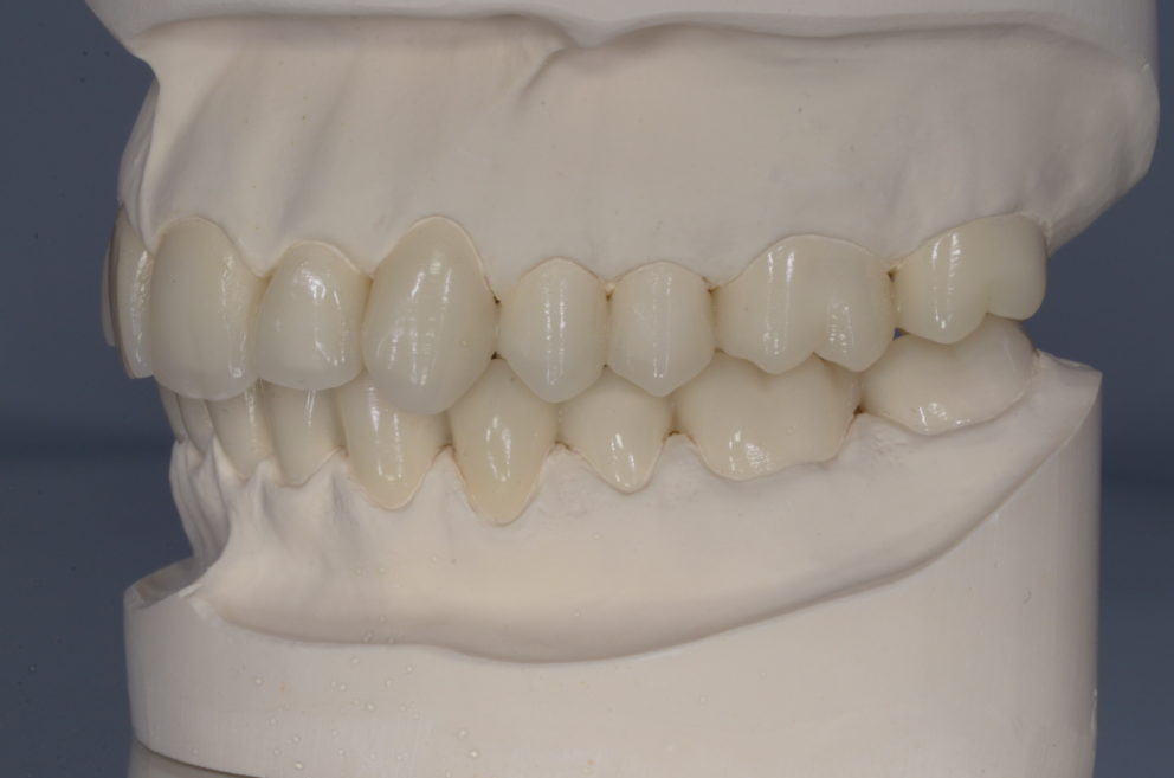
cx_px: 587
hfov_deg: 19.5
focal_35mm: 105
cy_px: 389
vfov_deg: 13.0
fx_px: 3417
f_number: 29
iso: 500
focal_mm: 70
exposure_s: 1/250
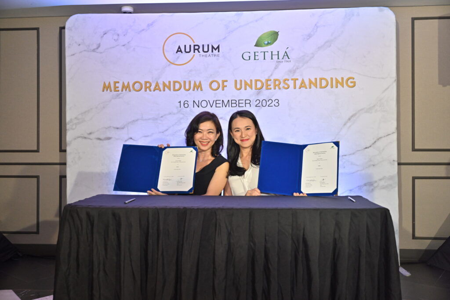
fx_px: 394
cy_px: 150
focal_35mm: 32
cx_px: 225
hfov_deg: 59.5
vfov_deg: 41.7
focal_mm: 31.5
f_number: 2.8
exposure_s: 1/125
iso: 800
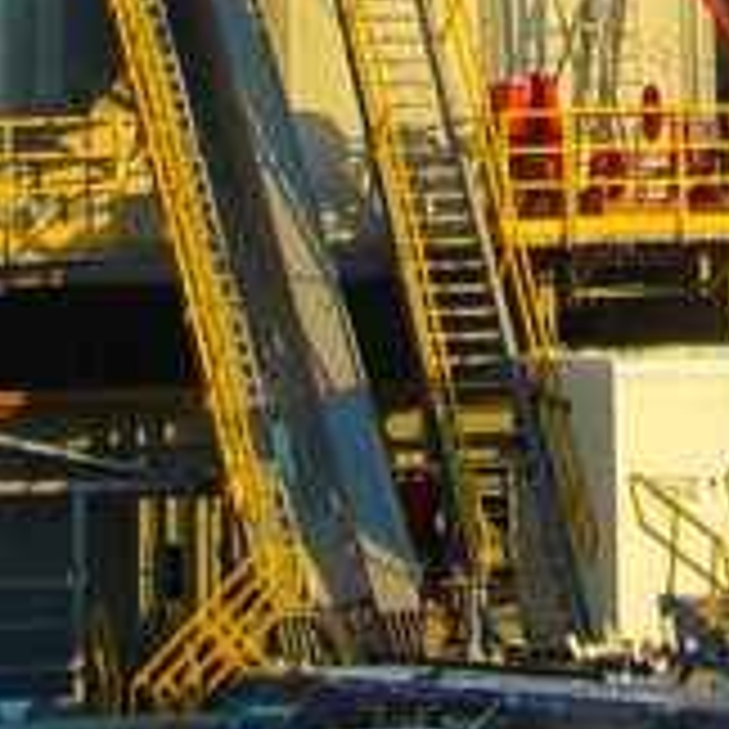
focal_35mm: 195
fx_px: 4646
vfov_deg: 7.9
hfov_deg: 8.9
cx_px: 644
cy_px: -1350
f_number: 5.6
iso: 64
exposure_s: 1/160
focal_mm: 5.8
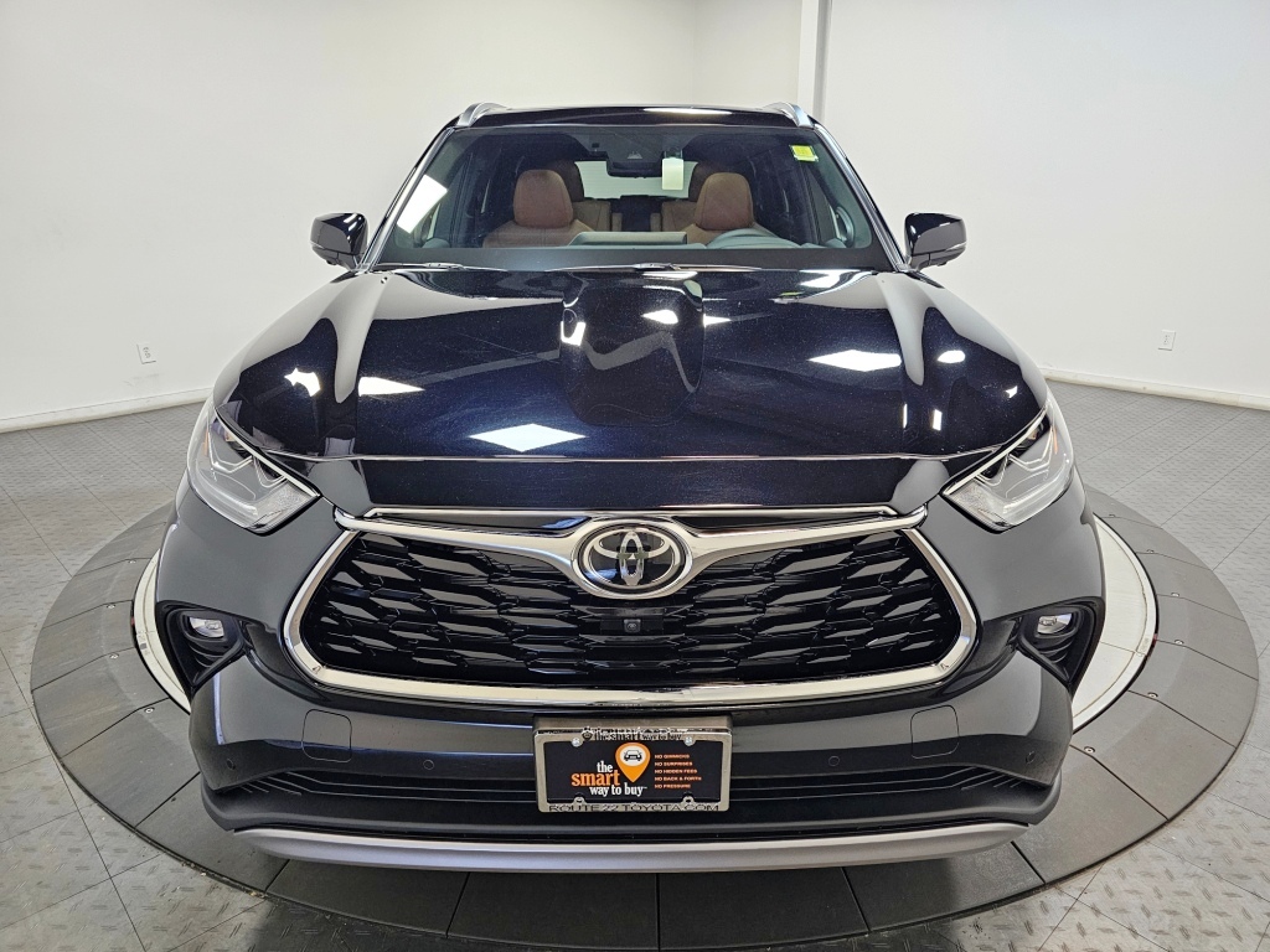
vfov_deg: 58.9
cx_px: 635
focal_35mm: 23
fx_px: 844
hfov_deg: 73.9
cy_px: 476
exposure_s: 1/60
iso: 640
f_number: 1.7
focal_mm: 6.3
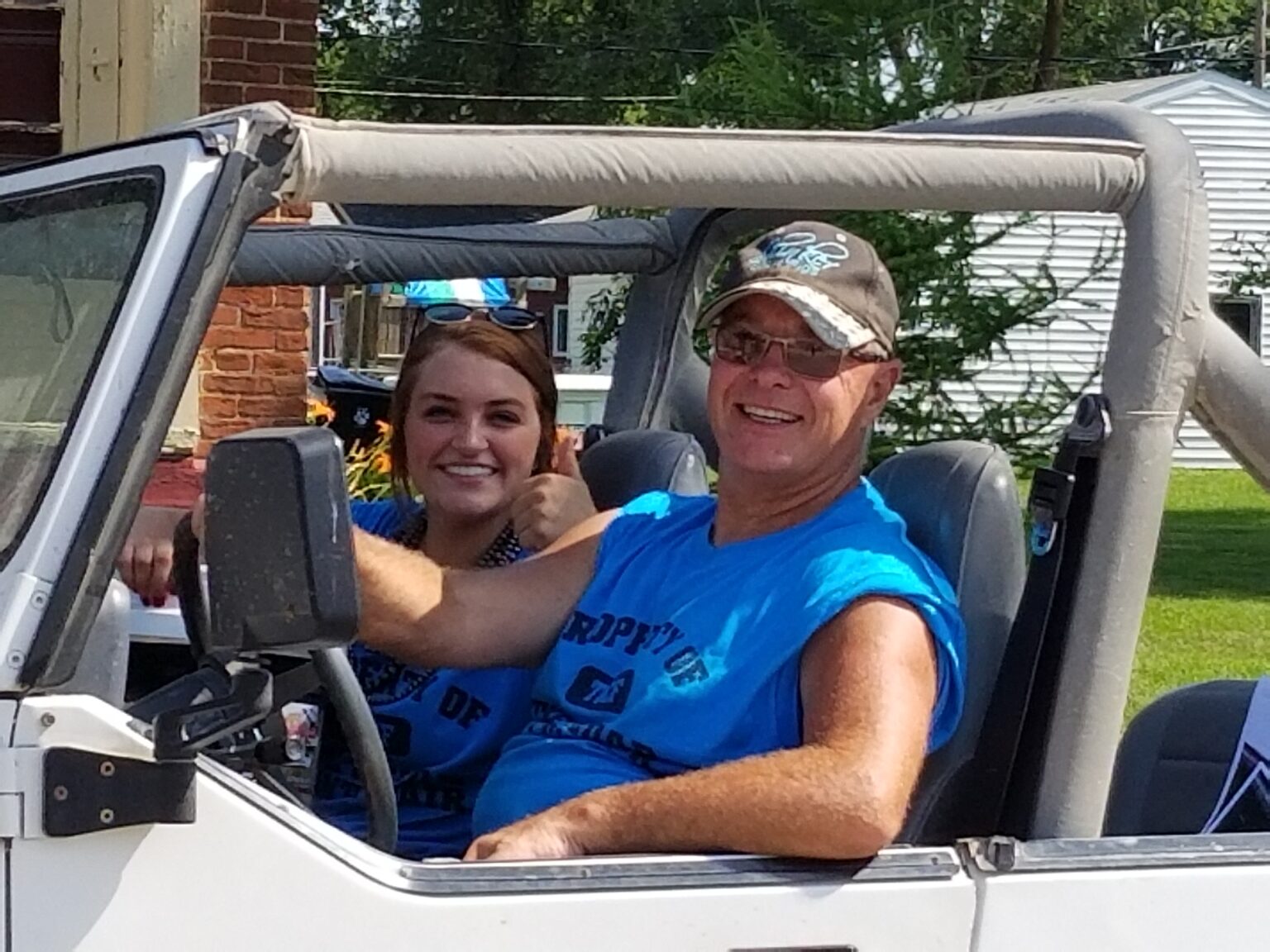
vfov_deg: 53.1
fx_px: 954
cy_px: 476
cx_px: 635
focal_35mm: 26
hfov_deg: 67.3
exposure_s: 1/1484
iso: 50
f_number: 1.7
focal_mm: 4.25
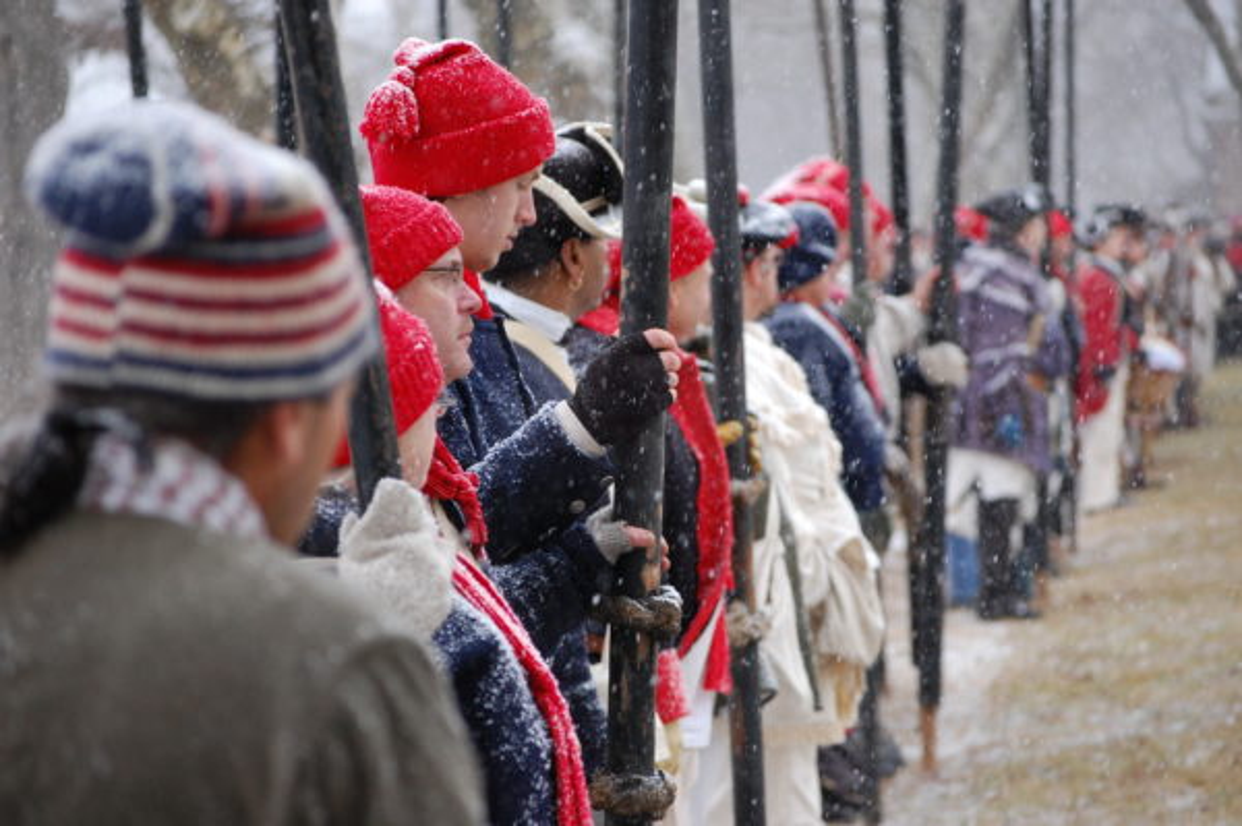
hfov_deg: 13.7
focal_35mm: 150
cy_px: 413
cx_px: 621
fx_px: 5171
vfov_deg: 9.1
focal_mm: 100
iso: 800
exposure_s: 1/200
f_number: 4.5
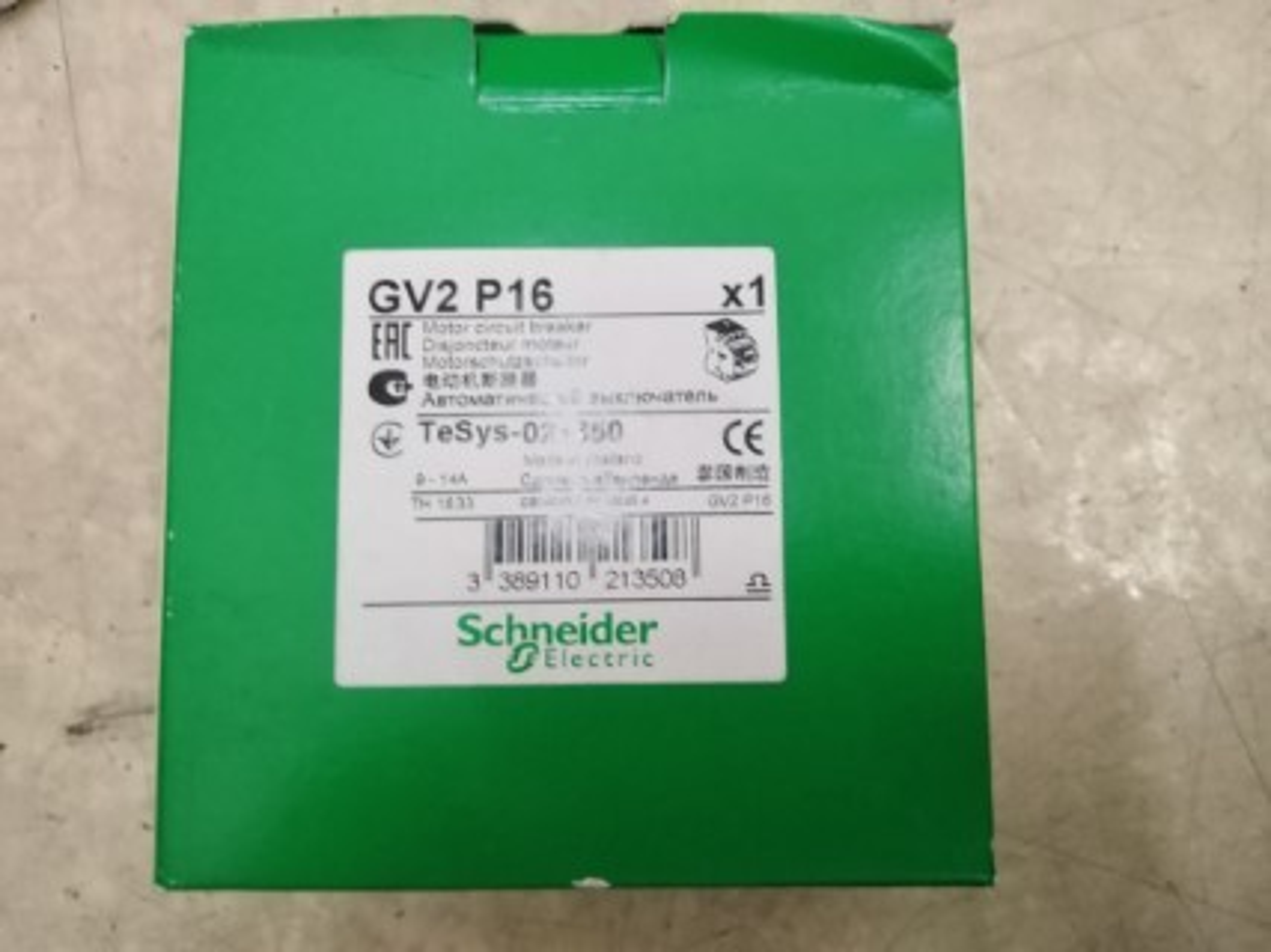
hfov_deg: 67.3
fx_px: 954
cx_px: 636
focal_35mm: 26
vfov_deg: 53.0
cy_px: 476
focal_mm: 3.59
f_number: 1.8
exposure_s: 1/20
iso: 364
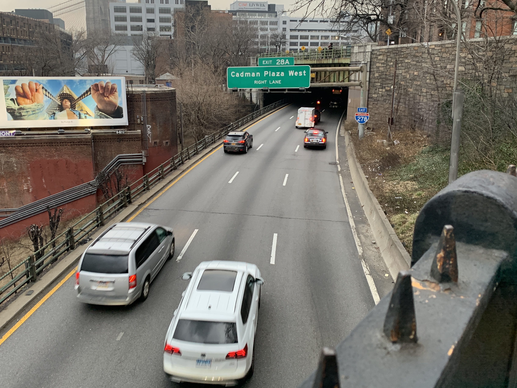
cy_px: 184
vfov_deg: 45.4
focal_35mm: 31
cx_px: 239
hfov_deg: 58.3
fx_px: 463
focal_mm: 4.25
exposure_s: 1/73
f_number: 1.8
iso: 100
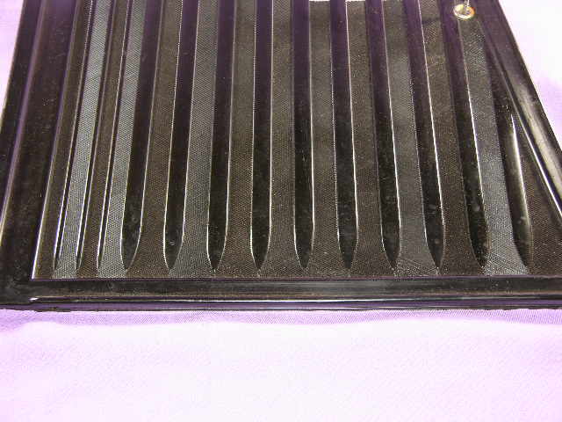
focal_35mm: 58
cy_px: 211
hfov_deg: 33.2
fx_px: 942
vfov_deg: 25.2
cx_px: 281
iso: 50
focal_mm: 14.7
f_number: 3.1
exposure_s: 1/60.1
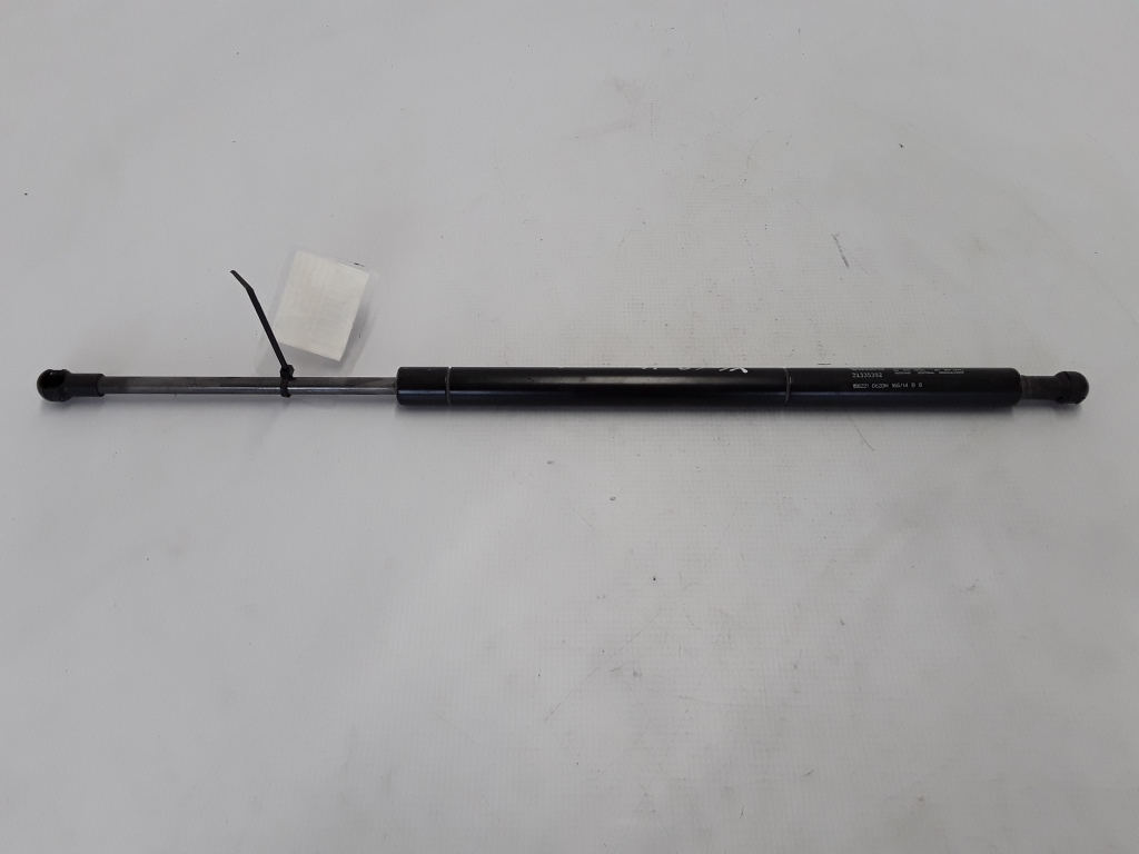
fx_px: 888
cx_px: 570
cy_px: 427
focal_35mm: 27
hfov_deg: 65.3
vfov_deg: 51.4
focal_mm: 2.91
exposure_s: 1/100
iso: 64
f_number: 1.9
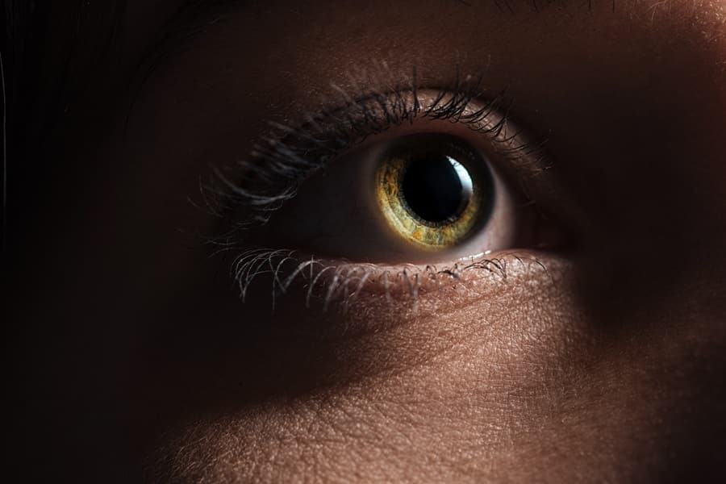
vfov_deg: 13.0
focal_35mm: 105
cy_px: 242
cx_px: 363
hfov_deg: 19.5
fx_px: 2117
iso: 160
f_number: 9
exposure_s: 1/160
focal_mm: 105
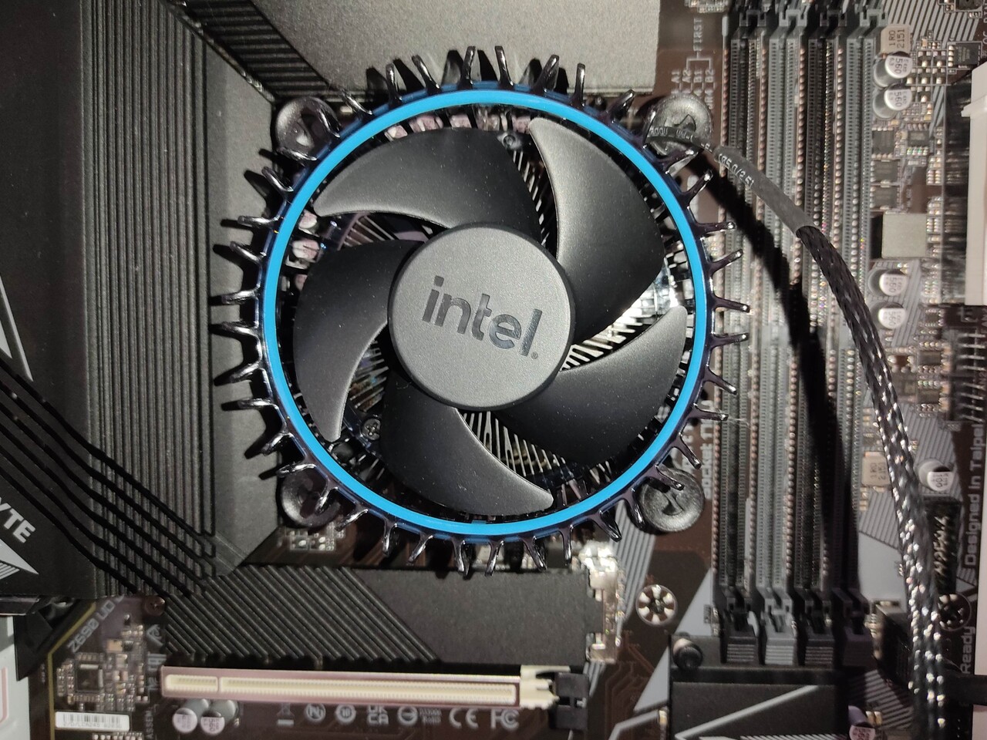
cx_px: 494
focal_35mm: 26
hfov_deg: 67.3
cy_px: 370
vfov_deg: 53.1
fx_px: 741
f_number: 1.79
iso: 749
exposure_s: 1/25
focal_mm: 4.74
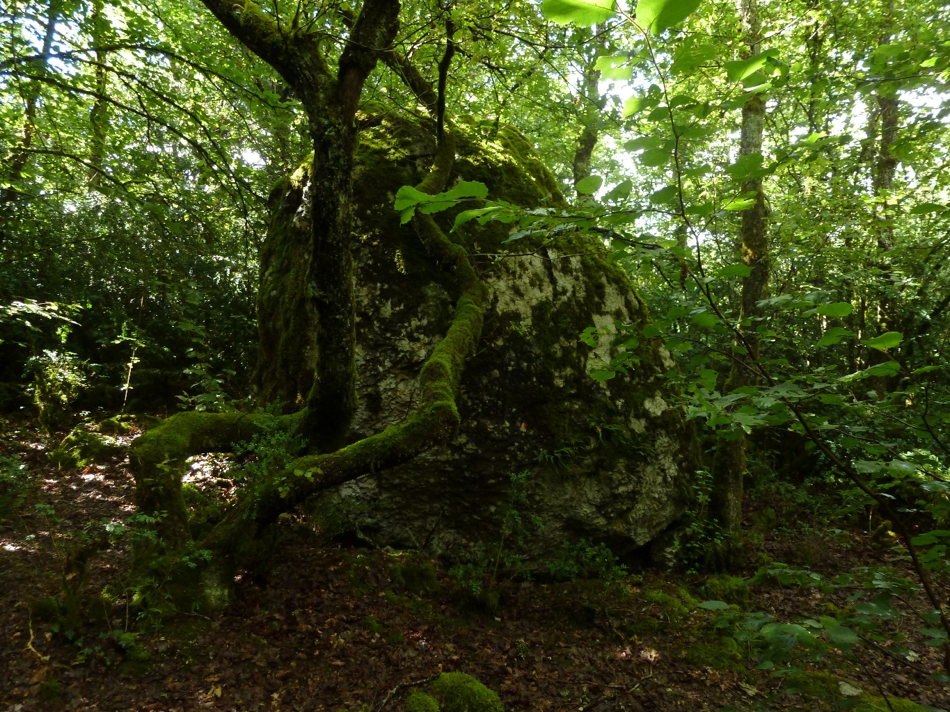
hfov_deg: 71.6
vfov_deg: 56.8
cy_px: 356
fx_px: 659
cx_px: 475
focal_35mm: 24
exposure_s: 1/60
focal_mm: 4.3
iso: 200
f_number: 3.3
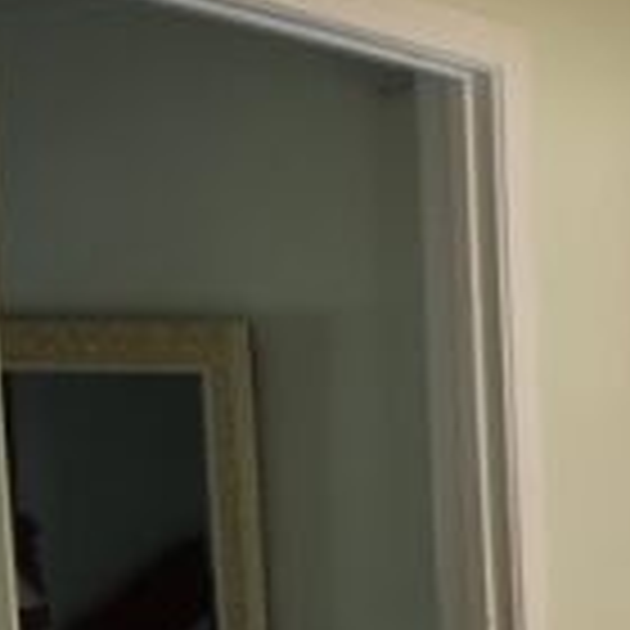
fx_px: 2018
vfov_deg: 16.9
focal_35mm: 98
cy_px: 783
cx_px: 1332
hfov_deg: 14.2
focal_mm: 18
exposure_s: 1/80
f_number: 4.5
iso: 800
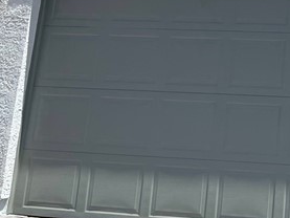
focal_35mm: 96
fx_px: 805
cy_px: -177
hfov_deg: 18.8
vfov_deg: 13.7
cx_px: 385
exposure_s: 1/2882
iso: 32
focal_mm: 4.2
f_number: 1.6
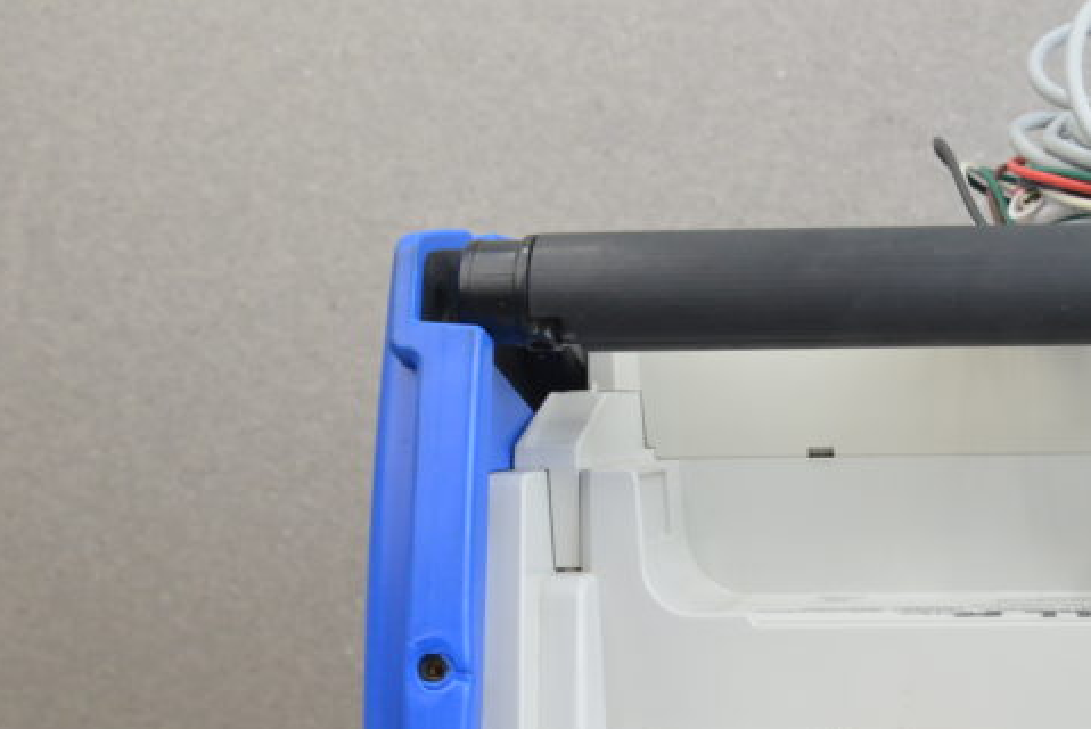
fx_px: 1880
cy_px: 667
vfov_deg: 21.4
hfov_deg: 30.5
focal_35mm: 62
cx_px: 1043
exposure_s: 1/125
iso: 1600
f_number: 7.1
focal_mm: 29
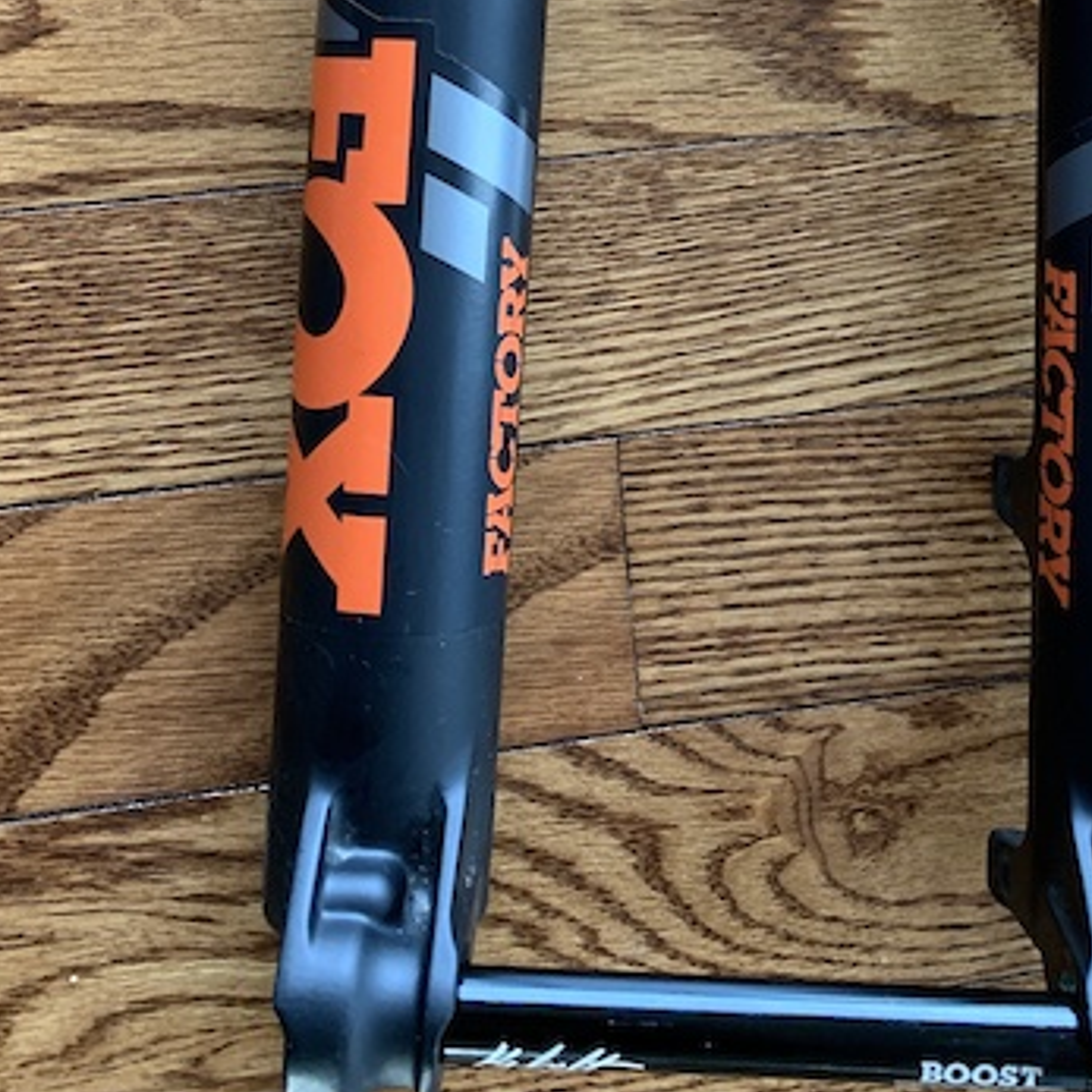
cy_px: -101
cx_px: 670
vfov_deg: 29.2
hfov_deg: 32.1
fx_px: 1892
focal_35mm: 53
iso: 200
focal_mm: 4.25
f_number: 1.8
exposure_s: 1/60
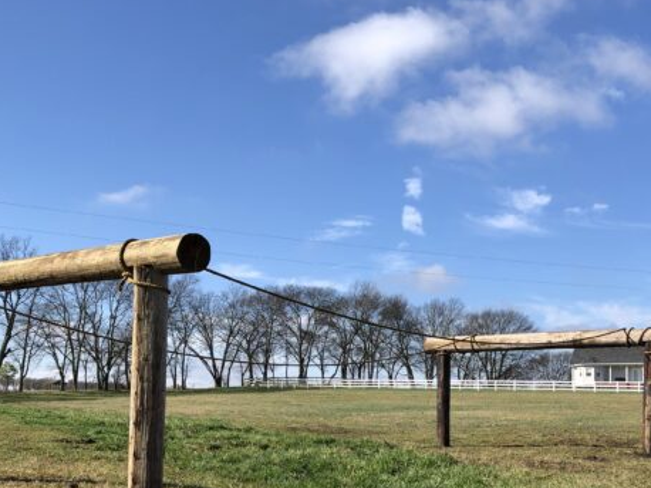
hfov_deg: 40.4
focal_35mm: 47
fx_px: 883
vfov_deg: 30.3
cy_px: 374
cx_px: 287
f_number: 1.8
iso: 20
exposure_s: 1/1779
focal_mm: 4
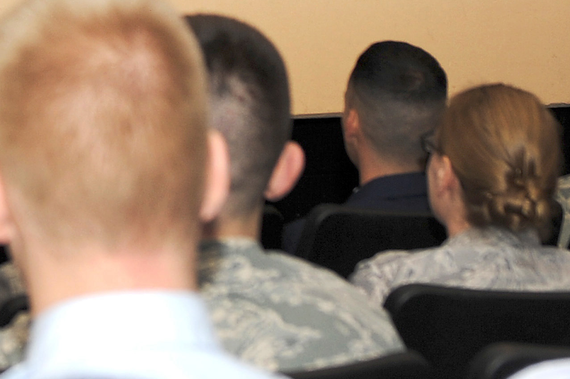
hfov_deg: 12.4
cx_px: -204
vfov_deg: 8.5
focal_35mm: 160
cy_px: -85
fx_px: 2532
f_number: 4
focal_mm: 48
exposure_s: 1/200
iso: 400
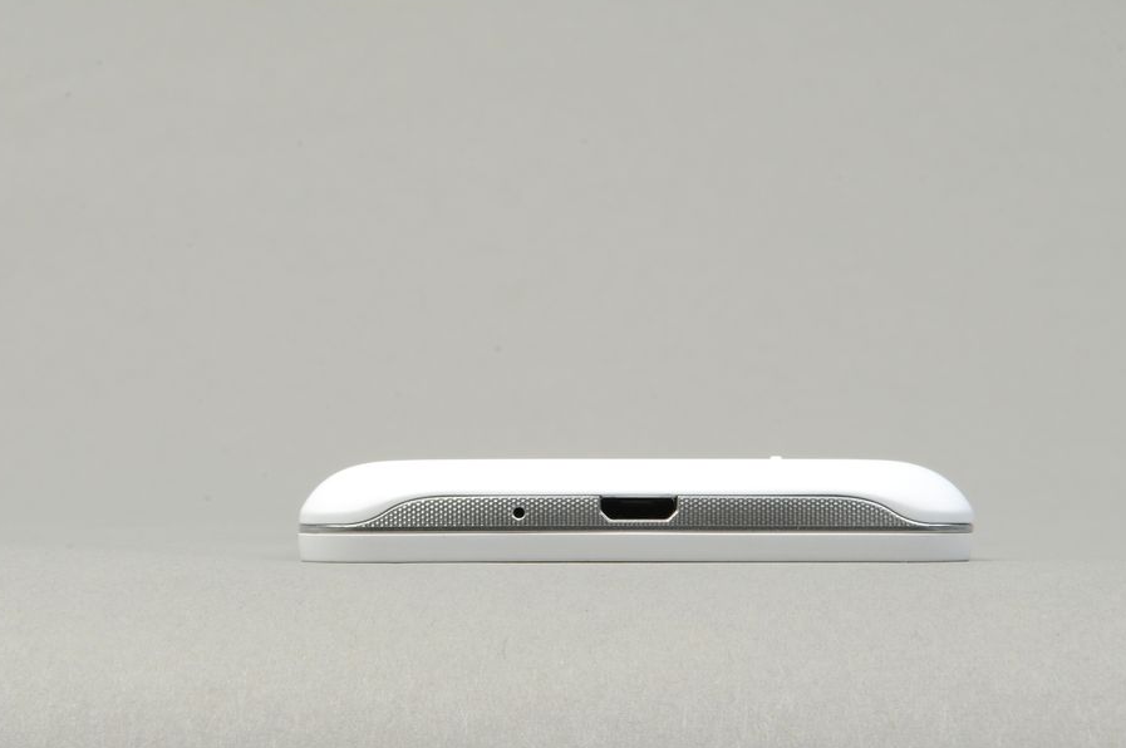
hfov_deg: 17.4
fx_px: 3678
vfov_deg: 11.6
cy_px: 420
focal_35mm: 118
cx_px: 608
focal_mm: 55
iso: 200
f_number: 22
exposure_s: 1/100
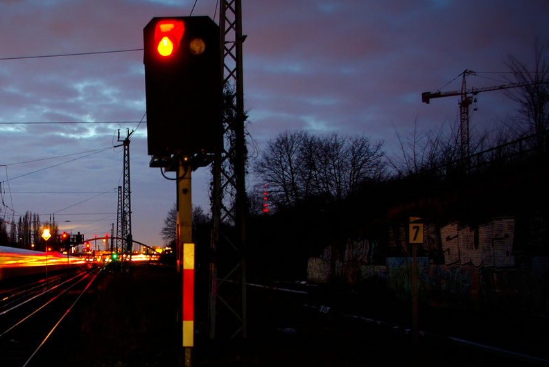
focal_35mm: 55
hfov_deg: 35.1
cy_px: 276
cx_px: 113
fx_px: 840
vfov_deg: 24.4
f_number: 3.5
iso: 100
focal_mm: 18
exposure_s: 4
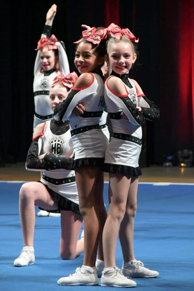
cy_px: 146
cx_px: 97
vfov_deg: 8.9
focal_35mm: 232
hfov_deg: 5.9
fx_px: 1875
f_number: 8
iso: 12800
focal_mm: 155
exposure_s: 1/200
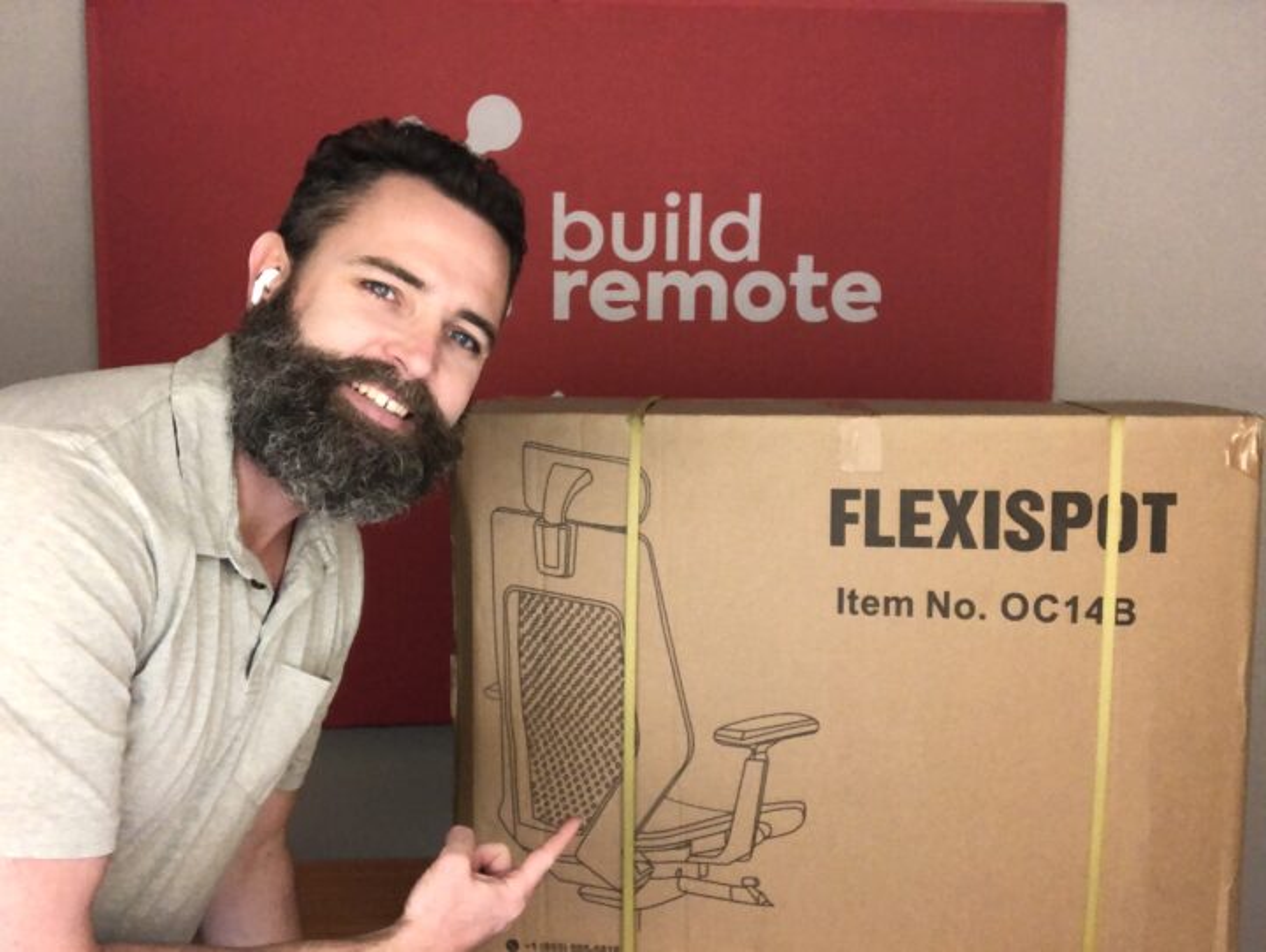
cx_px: 633
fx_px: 1171
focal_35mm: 32
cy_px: 476
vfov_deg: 44.2
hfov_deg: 56.8
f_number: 2.2
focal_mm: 2.87
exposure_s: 1/60
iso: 200
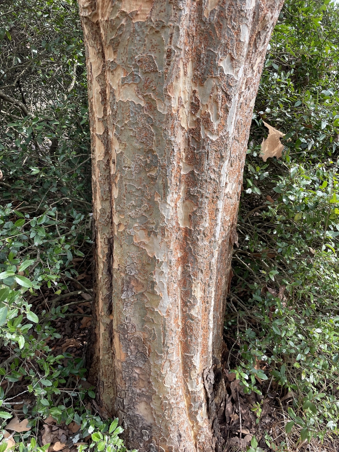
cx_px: 170
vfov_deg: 67.3
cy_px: 226
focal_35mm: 26
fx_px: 339
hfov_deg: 53.1
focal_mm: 4.2
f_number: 1.6
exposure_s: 1/496
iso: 32
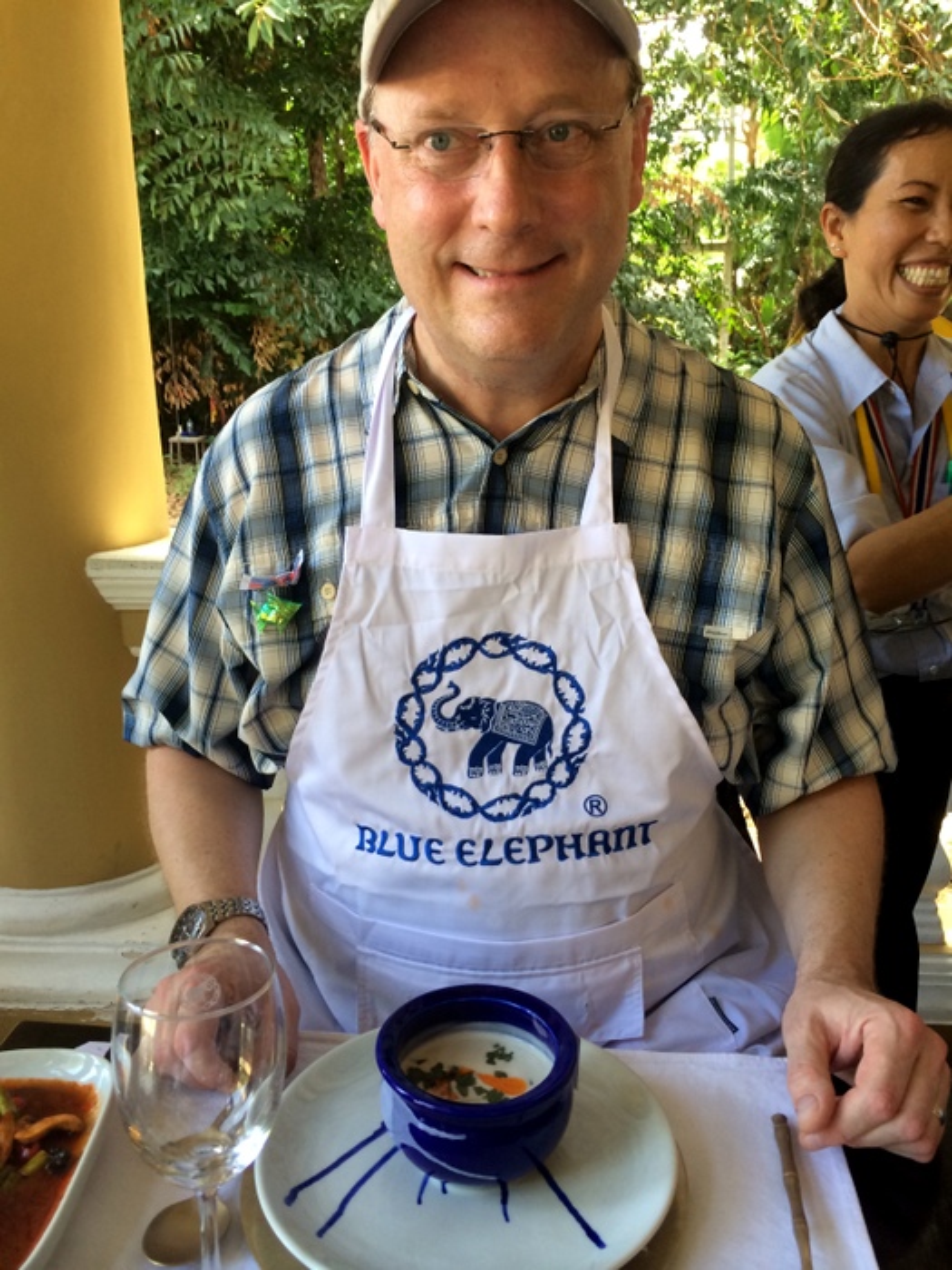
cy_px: 635
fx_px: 1100
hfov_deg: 46.8
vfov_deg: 60.0
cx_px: 476
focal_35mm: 30
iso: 40
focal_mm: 4.12
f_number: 2.2
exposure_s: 1/40
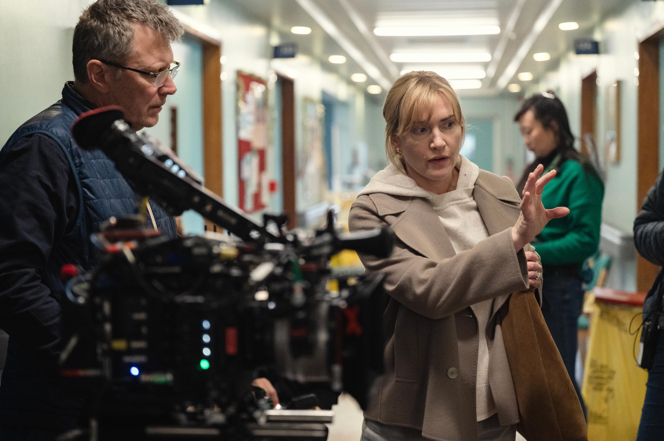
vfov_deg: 19.4
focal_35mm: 70
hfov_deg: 28.9
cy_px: 220
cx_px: 332
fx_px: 1290
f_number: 2.8
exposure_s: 1/160
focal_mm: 70
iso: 3200
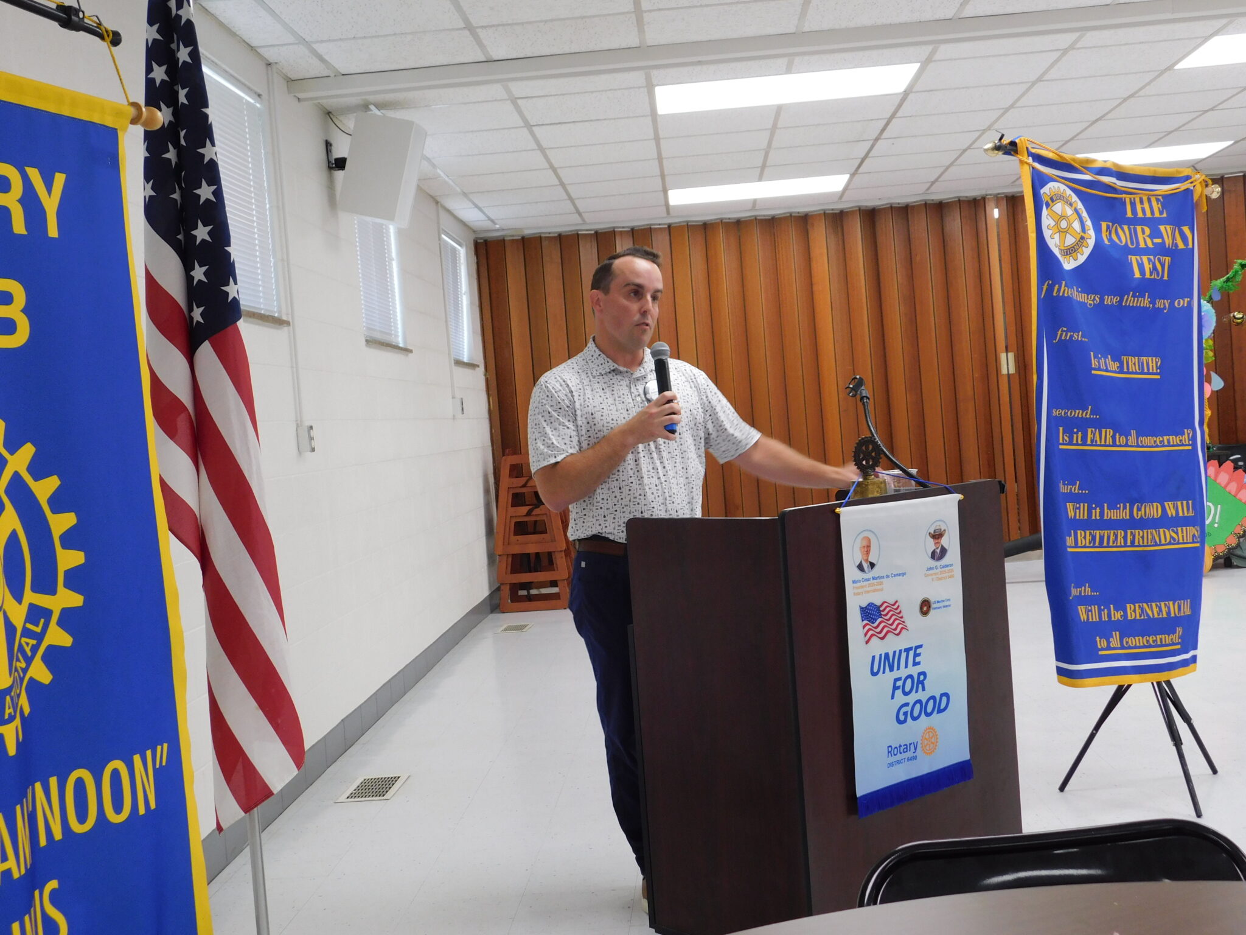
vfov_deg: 36.0
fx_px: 1440
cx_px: 623
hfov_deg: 46.8
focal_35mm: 40
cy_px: 468
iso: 180
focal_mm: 7.1
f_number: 3.6
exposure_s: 1/30
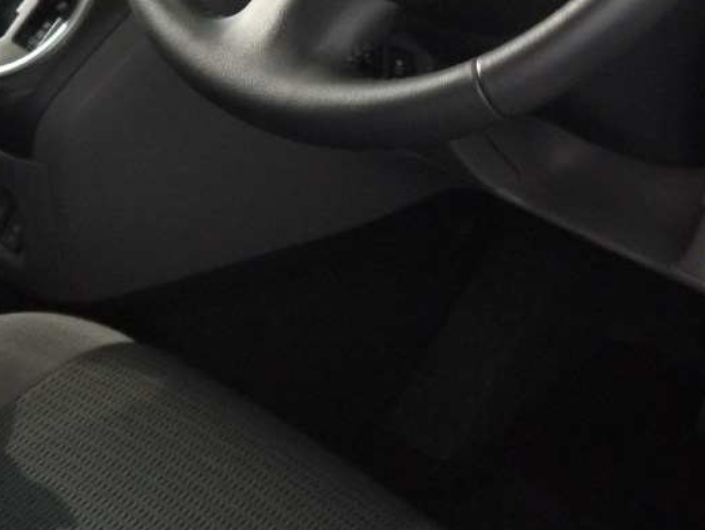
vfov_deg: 20.6
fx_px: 1406
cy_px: -11
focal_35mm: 69
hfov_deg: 28.1
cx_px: 417
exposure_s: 1/50
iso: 800
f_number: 3.5
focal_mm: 14
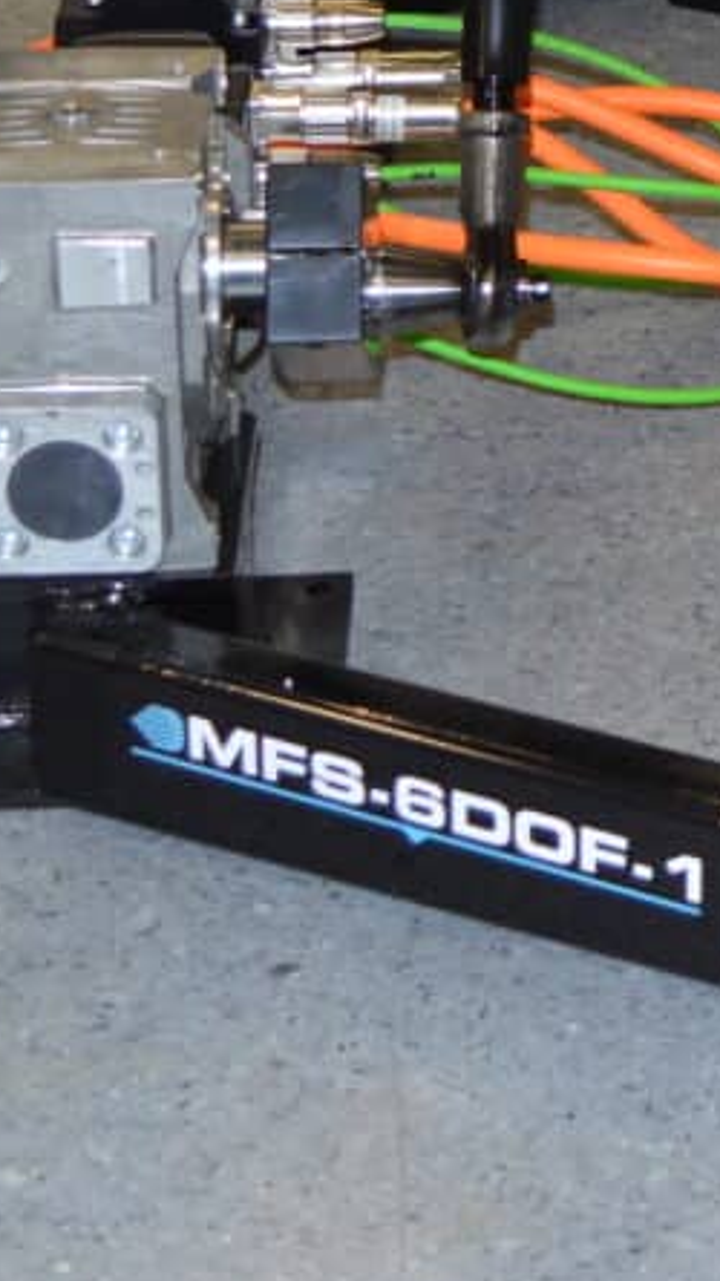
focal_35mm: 130
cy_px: -68
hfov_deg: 8.9
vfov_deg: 16.1
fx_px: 4416
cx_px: 1290
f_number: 4
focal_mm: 24
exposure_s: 1/60
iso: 400
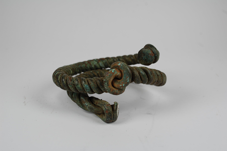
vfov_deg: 29.8
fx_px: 284
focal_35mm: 45
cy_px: 76
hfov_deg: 43.6
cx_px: 114
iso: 200
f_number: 7.1
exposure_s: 1/200
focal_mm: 30
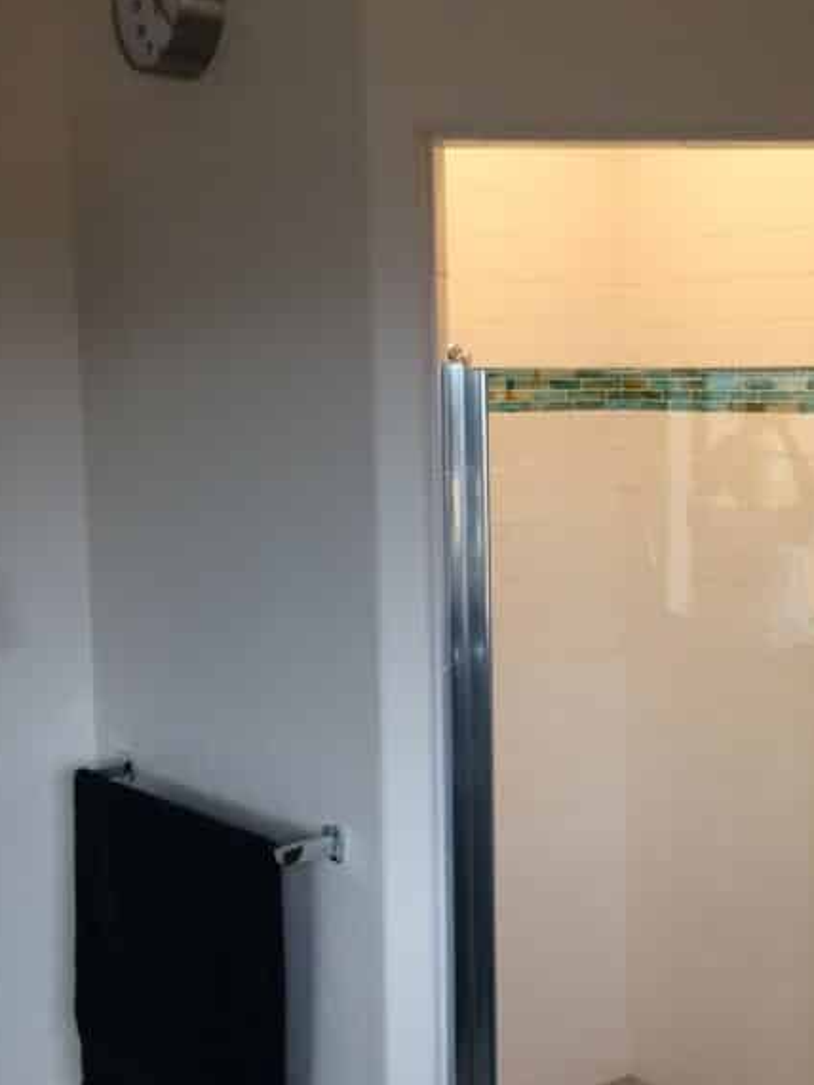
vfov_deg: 36.8
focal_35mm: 52
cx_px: 717
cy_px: 572
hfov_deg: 27.1
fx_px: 1631
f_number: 2.2
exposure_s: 1/30
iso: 40
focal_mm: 4.15
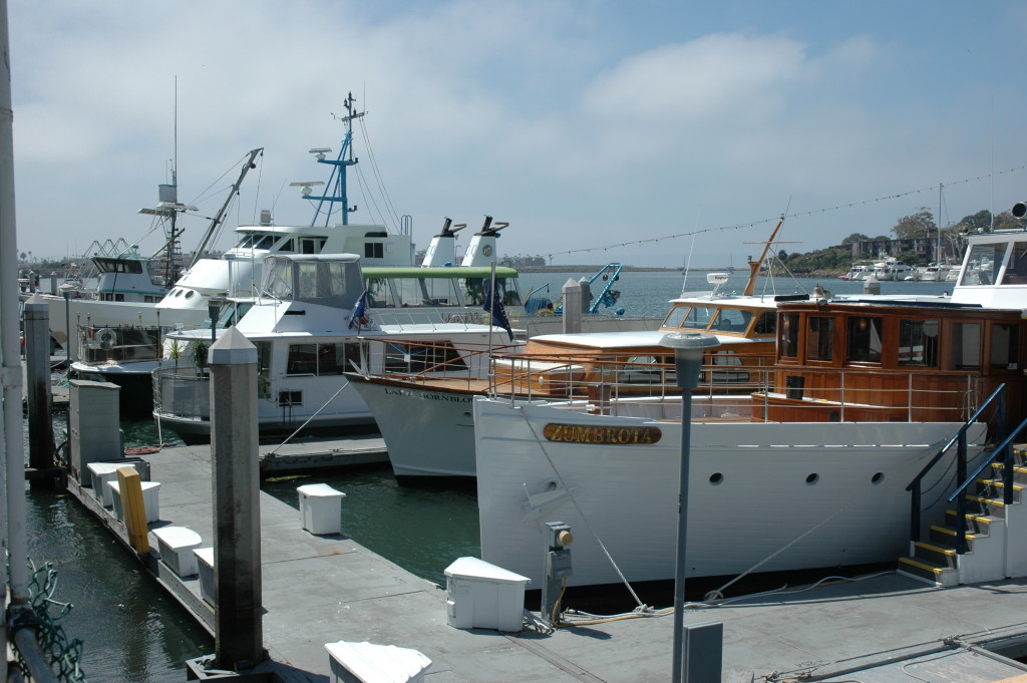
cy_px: 342
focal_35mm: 44
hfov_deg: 45.0
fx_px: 1240
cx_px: 514
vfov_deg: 30.8
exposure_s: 1/400
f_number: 10
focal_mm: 29
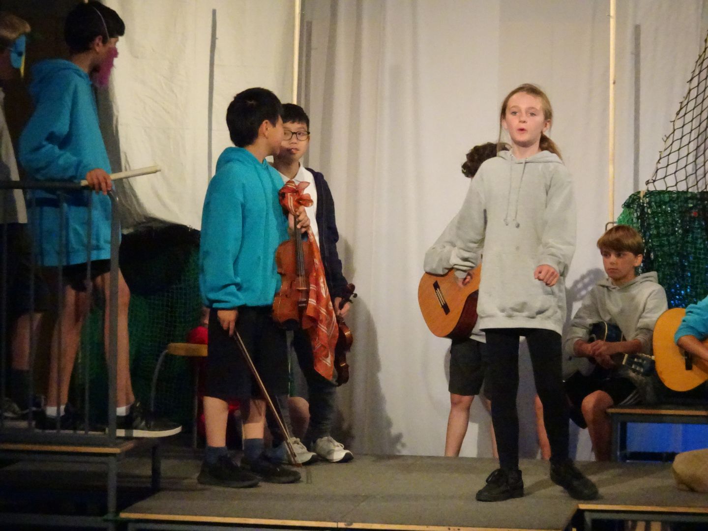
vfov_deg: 11.7
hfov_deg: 15.5
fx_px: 2598
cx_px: 354
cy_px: 266
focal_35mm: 127
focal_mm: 21.66
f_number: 5.6
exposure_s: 1/100
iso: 3200
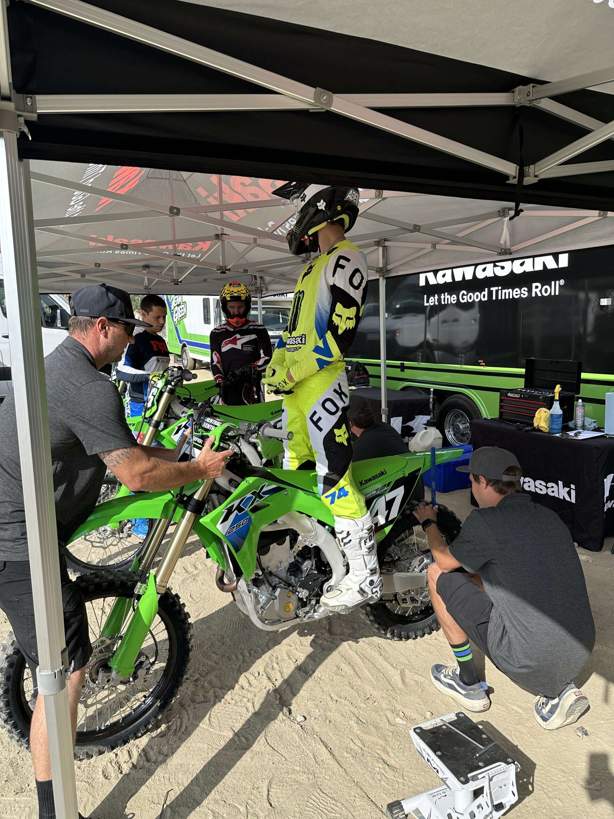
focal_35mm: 24
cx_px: 307
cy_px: 410
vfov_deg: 71.6
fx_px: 568
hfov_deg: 56.8
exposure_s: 1/2967
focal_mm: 6.86
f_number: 1.78
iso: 80
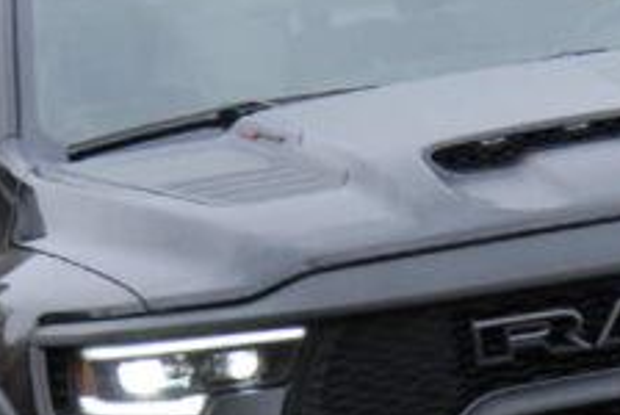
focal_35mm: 563
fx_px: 9709
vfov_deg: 2.4
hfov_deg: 3.7
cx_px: 435
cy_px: 380
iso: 200
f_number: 5.6
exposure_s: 1/125
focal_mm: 82
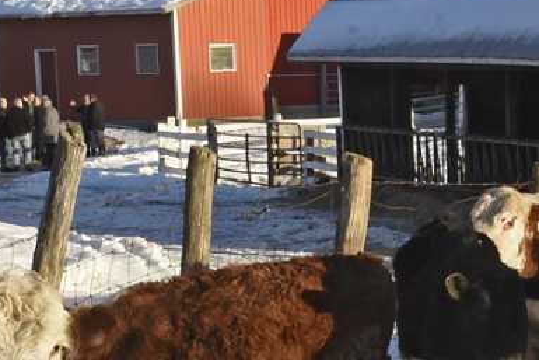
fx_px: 2786
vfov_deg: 7.2
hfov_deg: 10.9
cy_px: 645
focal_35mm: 186
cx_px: 573
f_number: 20
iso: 1600
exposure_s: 1/250
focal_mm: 35
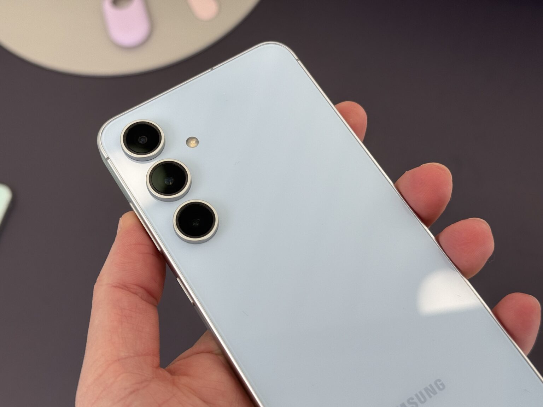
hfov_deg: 39.7
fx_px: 753
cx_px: 272
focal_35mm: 48
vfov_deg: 30.3
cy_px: 204
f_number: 1.78
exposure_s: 1/615
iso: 64
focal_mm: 6.76
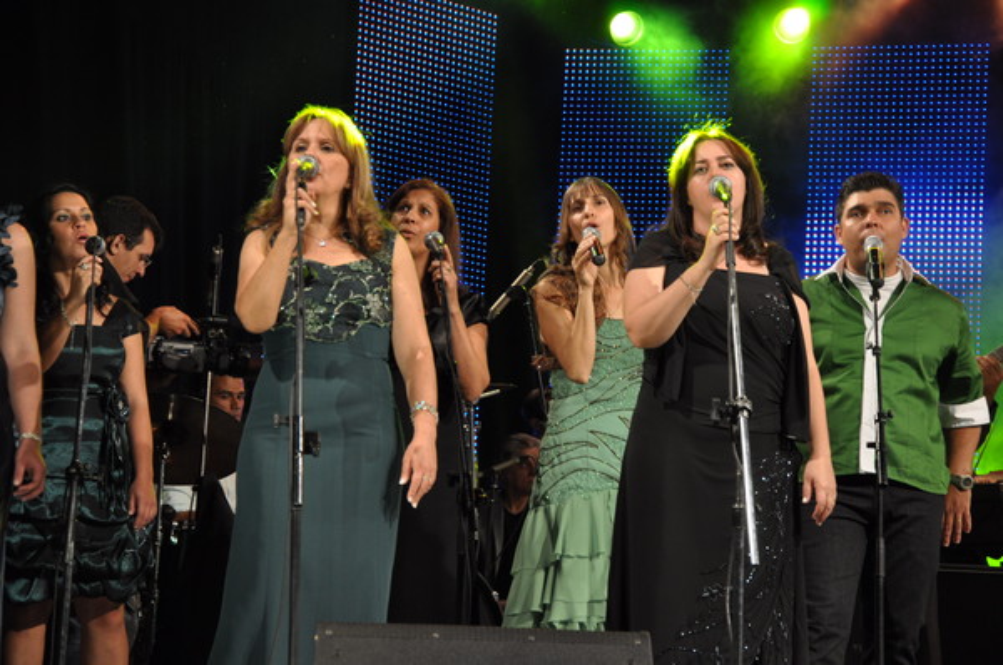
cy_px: 332
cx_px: 502
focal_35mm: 93
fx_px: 2587
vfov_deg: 14.7
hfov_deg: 21.9
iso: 560
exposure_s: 1/30
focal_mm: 62
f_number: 5.3
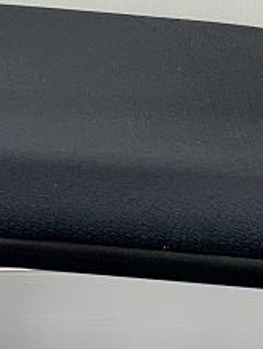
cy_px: 40
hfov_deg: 9.5
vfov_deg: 12.6
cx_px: 128
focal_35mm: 156
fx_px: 1577
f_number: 1.8
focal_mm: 4.25
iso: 100
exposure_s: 1/68
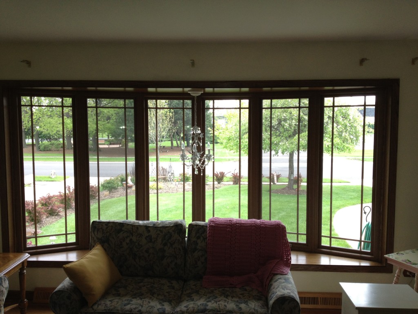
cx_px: 209
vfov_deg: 40.7
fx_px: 423
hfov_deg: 52.6
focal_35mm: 35
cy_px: 157
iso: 100
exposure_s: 1/60
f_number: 2.4
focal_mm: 4.28
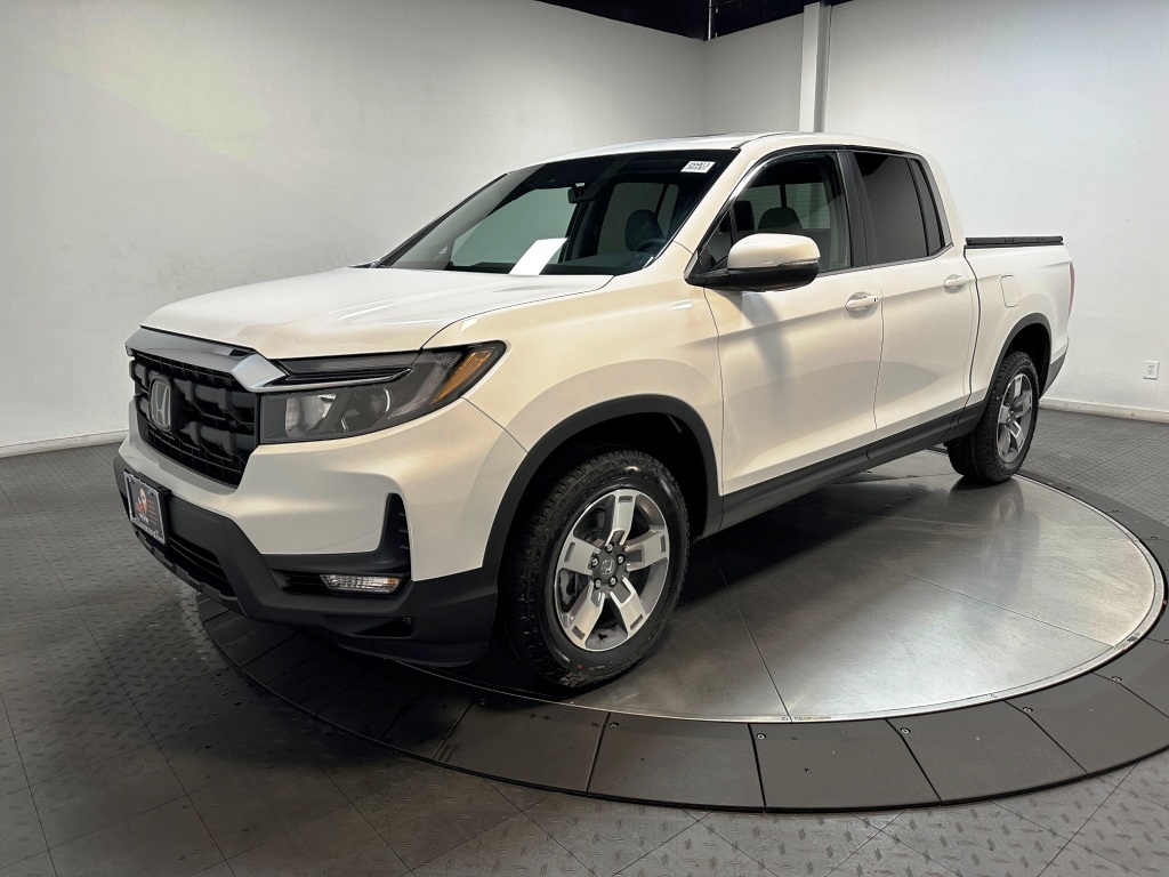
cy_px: 438
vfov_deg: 56.8
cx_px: 584
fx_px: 810
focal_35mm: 24
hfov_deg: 71.6
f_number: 1.78
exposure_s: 1/60
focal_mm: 6.86
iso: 200
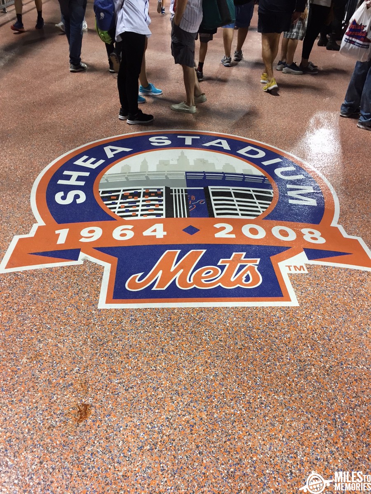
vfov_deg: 61.7
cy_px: 247
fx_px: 414
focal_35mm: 29
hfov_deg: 48.2
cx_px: 186
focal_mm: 4.15
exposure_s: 1/30
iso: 64
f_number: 2.2
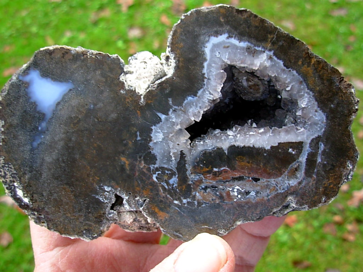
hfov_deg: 49.0
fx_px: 398
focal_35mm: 38
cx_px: 182
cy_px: 136
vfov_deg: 37.7
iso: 50
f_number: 2.9
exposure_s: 1/29.3
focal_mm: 6.3
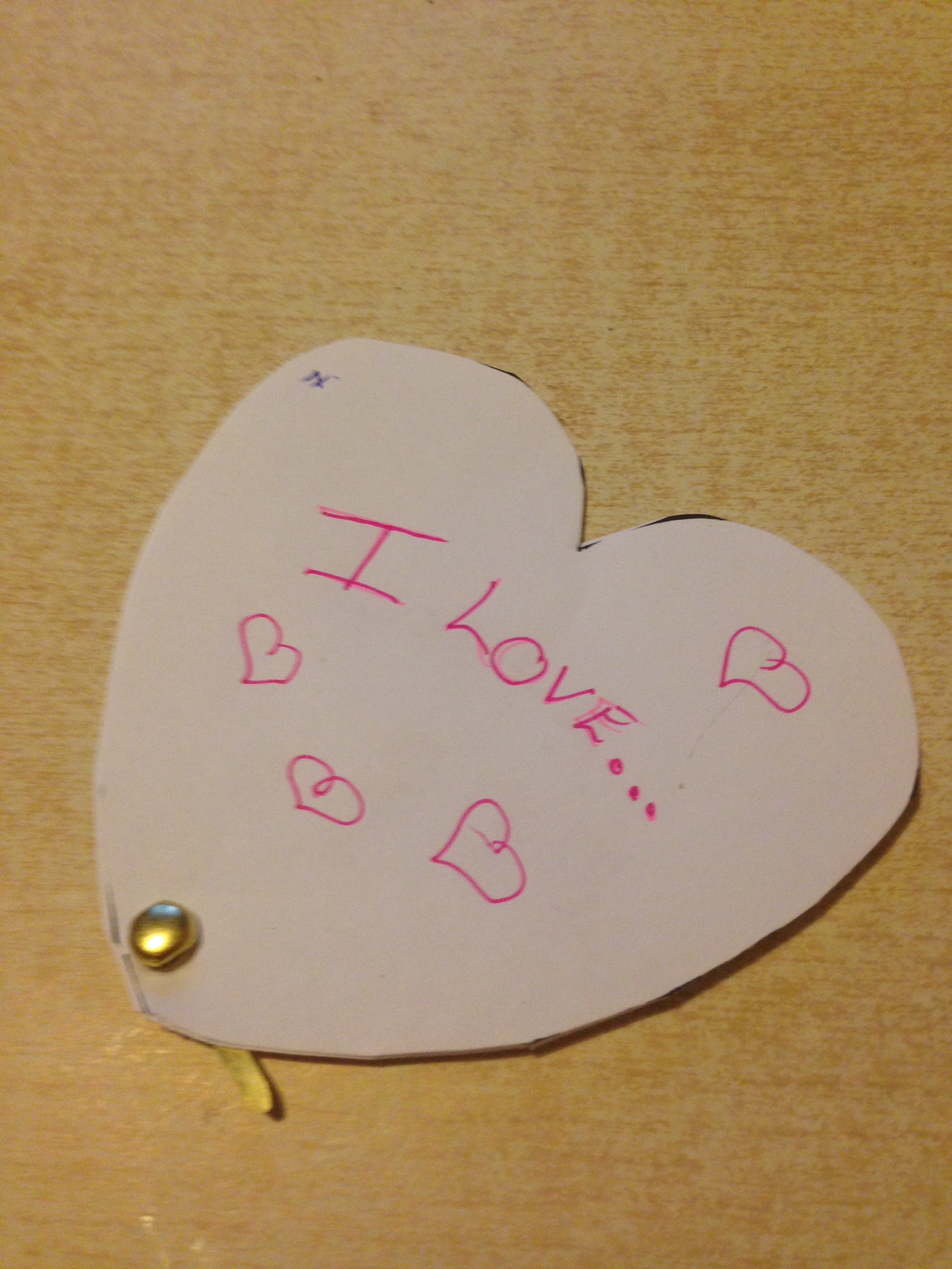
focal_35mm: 33
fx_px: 1210
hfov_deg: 42.9
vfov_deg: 55.4
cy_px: 634
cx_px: 476
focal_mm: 4.12
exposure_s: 1/20
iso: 125
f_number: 2.4
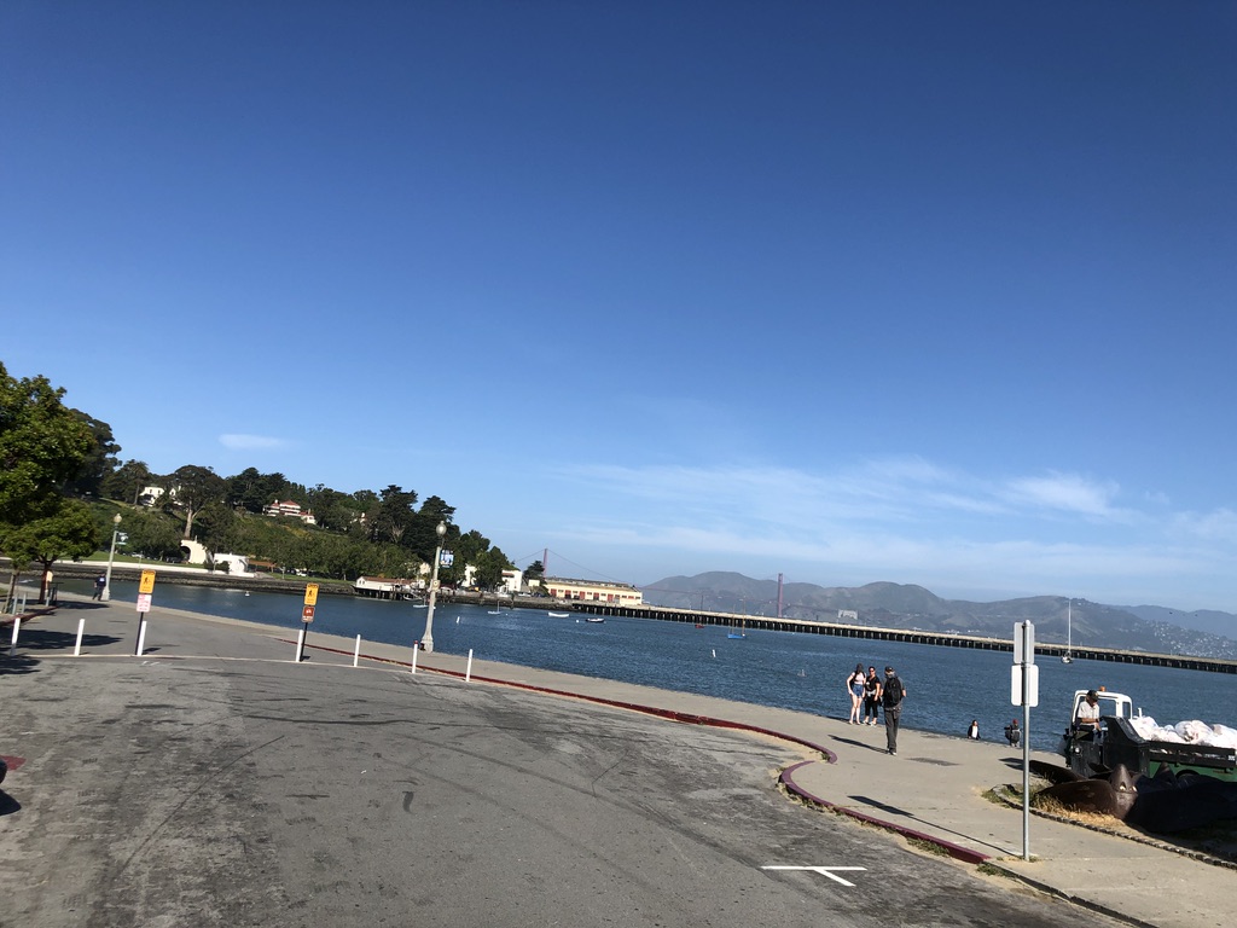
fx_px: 1001
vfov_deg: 49.7
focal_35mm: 28
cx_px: 618
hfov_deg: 63.4
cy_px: 464
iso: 20
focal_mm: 4
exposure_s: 1/2525
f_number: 1.8
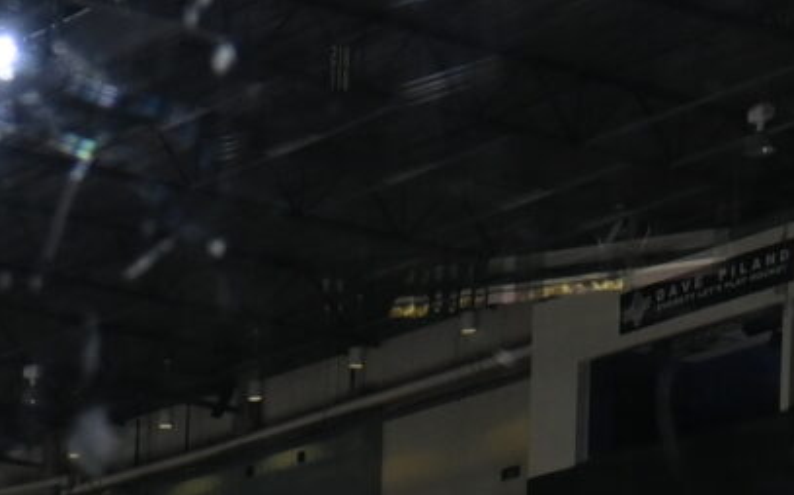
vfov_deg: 7.2
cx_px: -882
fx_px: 3331
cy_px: 1661
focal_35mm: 154
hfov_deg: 11.9
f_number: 3.5
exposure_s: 1/250
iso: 400
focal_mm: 16
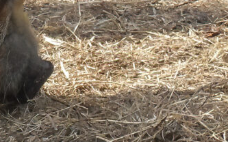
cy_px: -225
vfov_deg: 1.3
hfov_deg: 2.1
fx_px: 6076
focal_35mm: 978
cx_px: -427
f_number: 5.8
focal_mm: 26.3
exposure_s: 1/180
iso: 80
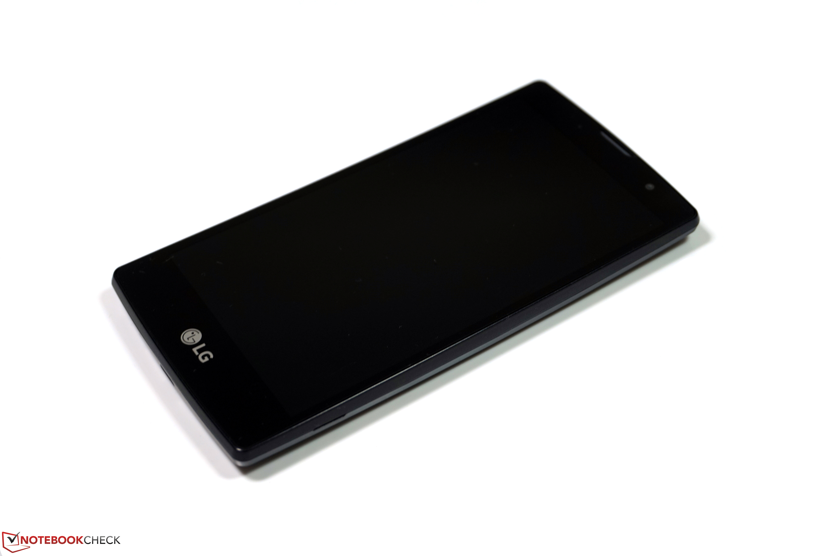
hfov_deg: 36.9
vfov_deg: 25.0
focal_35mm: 54
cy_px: 278
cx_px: 418
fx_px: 1252
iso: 160
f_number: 5.6
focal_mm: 36
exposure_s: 1/60
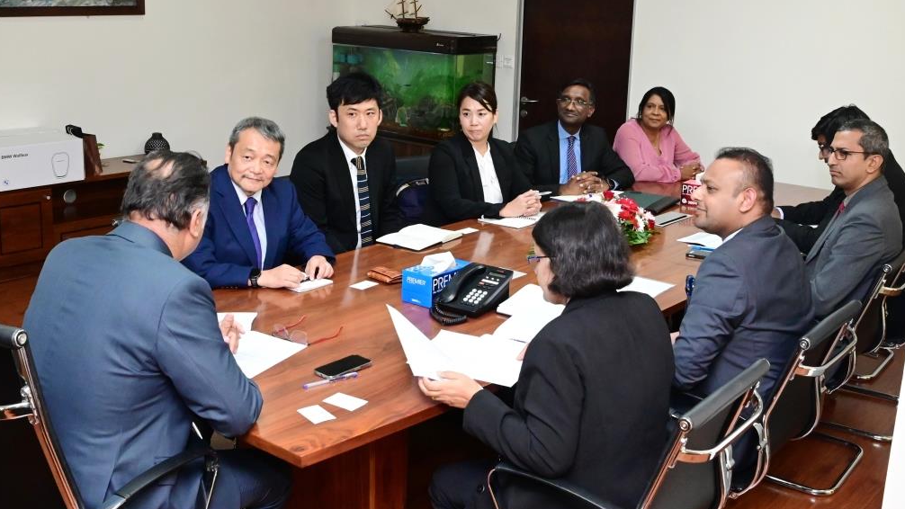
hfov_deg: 42.9
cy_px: 290
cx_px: 455
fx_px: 1152
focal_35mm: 48
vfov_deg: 24.9
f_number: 9
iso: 8000
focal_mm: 45
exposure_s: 1/160
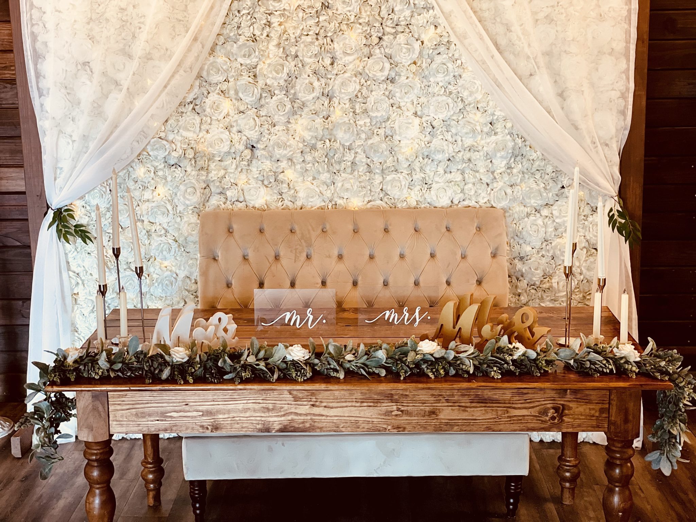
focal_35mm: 52
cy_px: 261
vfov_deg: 28.0
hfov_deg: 36.8
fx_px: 1046
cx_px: 348
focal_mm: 6
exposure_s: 1/40
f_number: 2
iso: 200
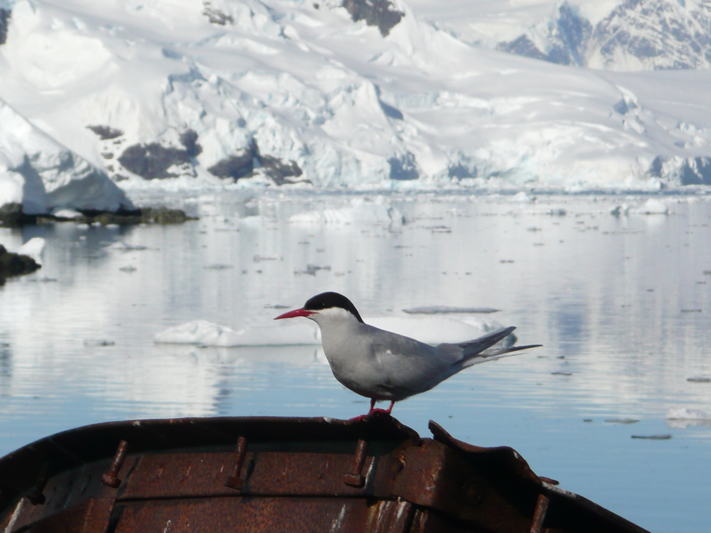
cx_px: 356
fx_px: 5217
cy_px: 266
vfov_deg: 5.9
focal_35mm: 254
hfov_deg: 7.8
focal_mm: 27.9
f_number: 11
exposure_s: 1/320
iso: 100
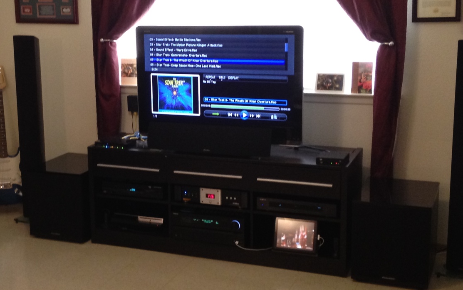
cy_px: 140
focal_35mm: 64
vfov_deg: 20.3
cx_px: 166
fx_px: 808
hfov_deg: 31.8
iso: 200
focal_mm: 4.28
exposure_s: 1/20
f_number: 2.4
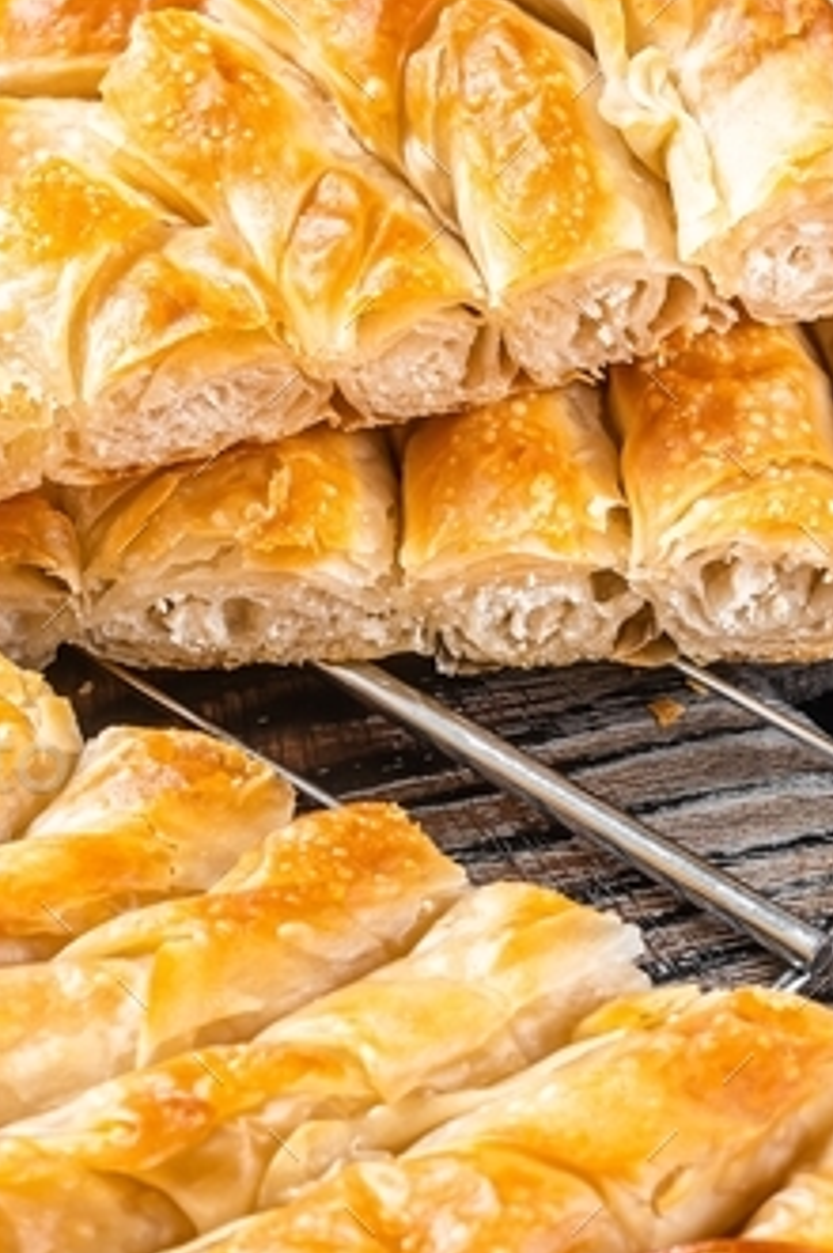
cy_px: 740
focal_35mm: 134
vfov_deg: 15.3
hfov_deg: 10.2
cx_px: 454
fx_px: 4660
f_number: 10
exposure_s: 1/125
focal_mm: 50
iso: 200
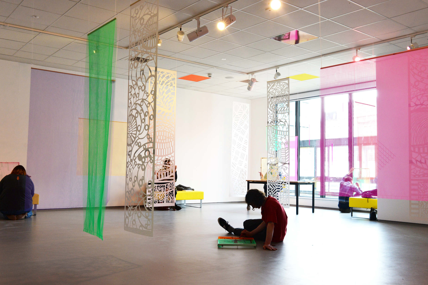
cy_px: 142
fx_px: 416
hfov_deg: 54.4
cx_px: 214
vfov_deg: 37.9
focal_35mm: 35
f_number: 7.1
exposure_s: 1/200
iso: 400
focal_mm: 35
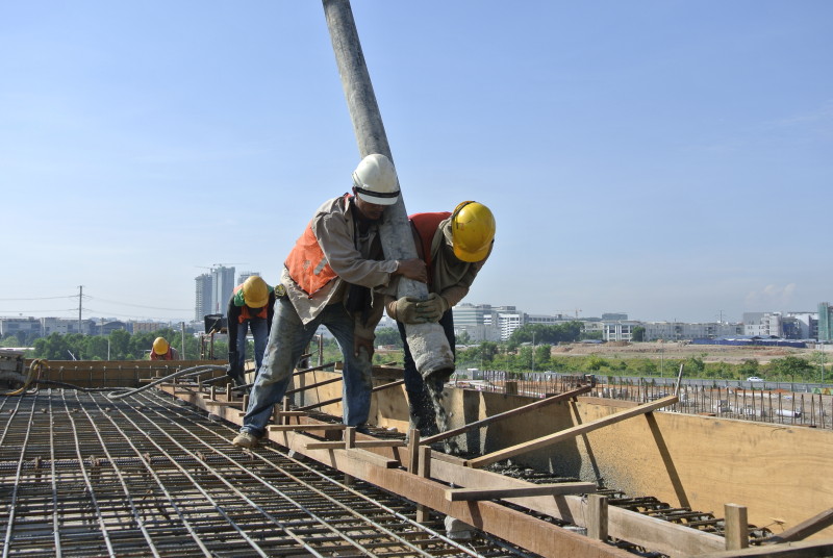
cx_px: 416
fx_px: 904
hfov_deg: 49.5
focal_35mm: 39
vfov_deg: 34.3
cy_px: 279
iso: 100
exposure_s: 1/500
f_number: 5.6
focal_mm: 14.5
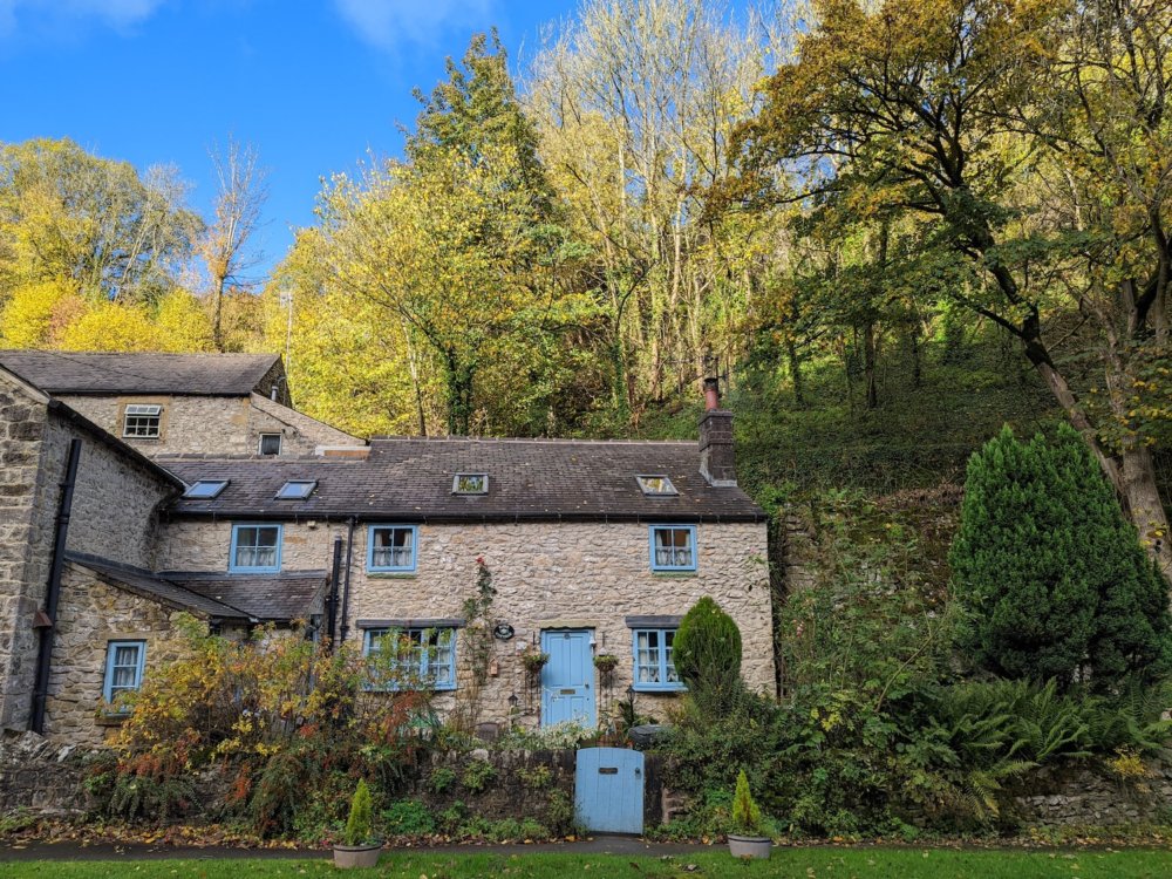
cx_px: 586
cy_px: 440
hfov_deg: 71.6
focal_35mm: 24
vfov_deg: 56.8
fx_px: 813
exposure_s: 1/499
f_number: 1.85
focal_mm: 6.81
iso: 41
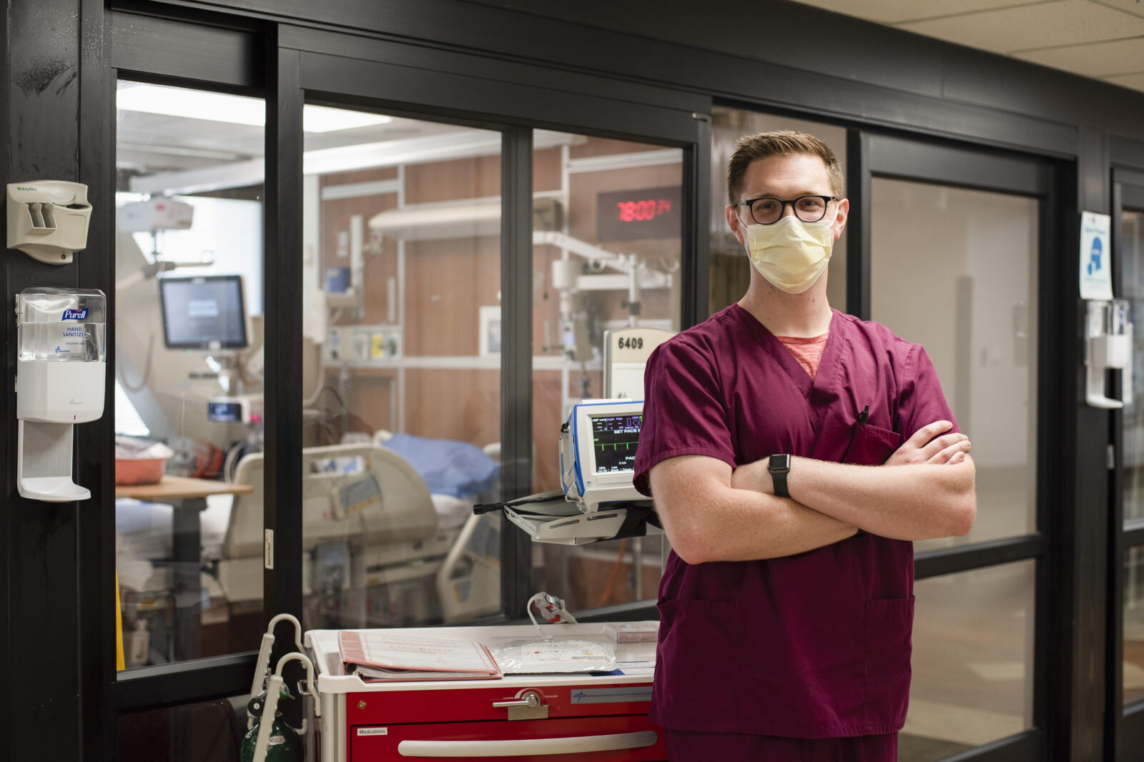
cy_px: 381
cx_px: 572
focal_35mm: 50
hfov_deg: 39.6
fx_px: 1588
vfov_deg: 27.0
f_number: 2.8
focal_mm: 50
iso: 800
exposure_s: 1/200
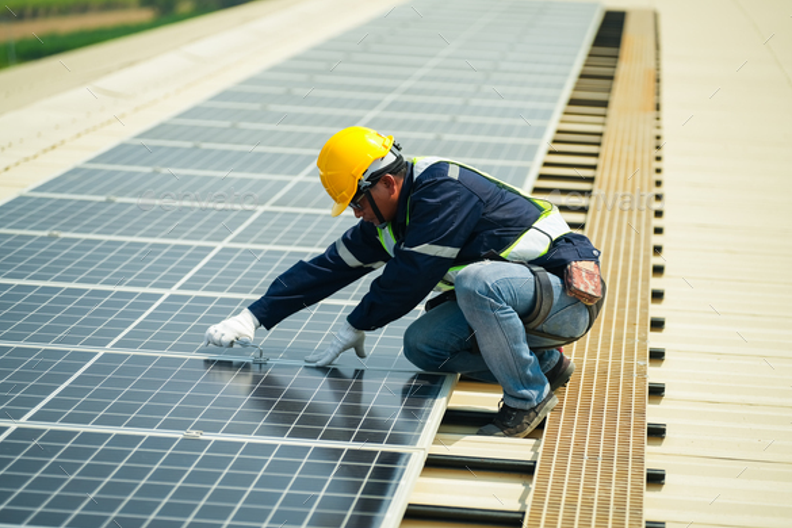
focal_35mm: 111
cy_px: 263
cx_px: 397
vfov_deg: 12.3
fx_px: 2442
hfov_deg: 18.4
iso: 160
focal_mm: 110
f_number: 2.8
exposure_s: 1/1025
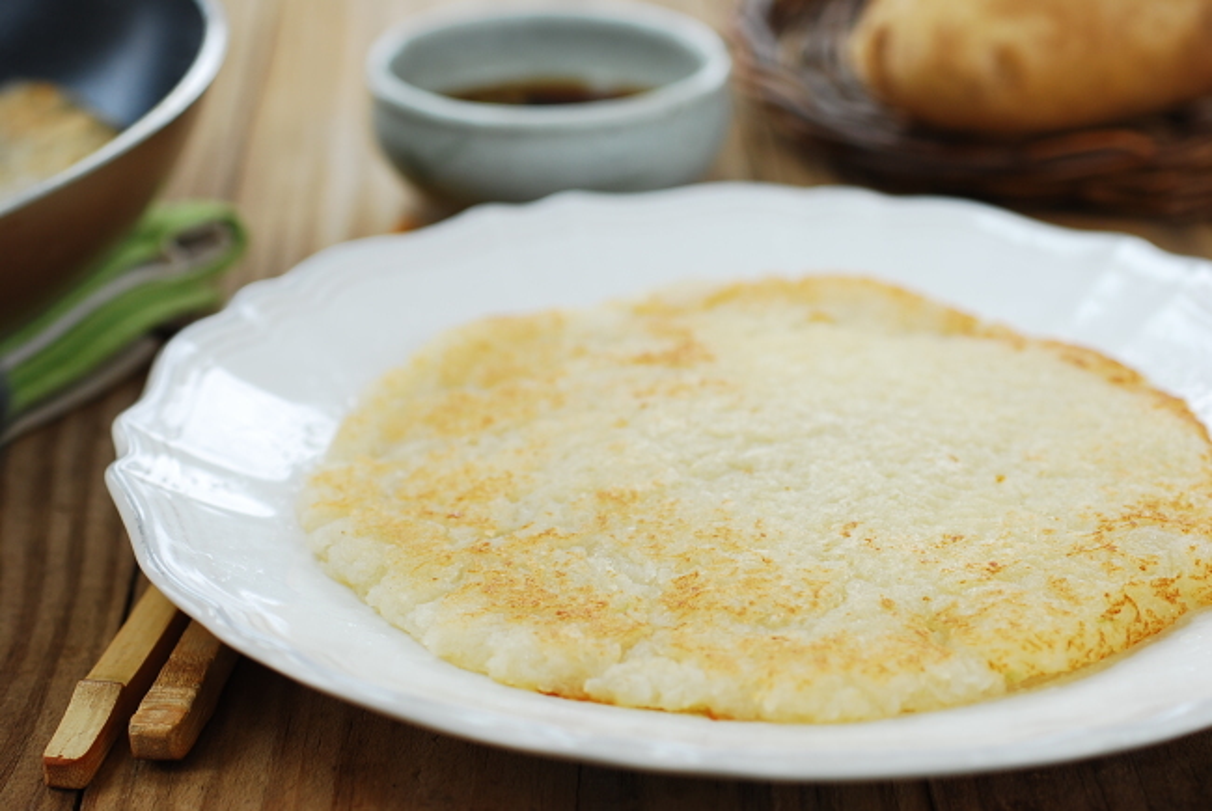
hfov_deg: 27.0
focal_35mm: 75
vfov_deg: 18.2
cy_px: 406
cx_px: 606
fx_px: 2528
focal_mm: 50
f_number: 4.5
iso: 100
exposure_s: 1/20
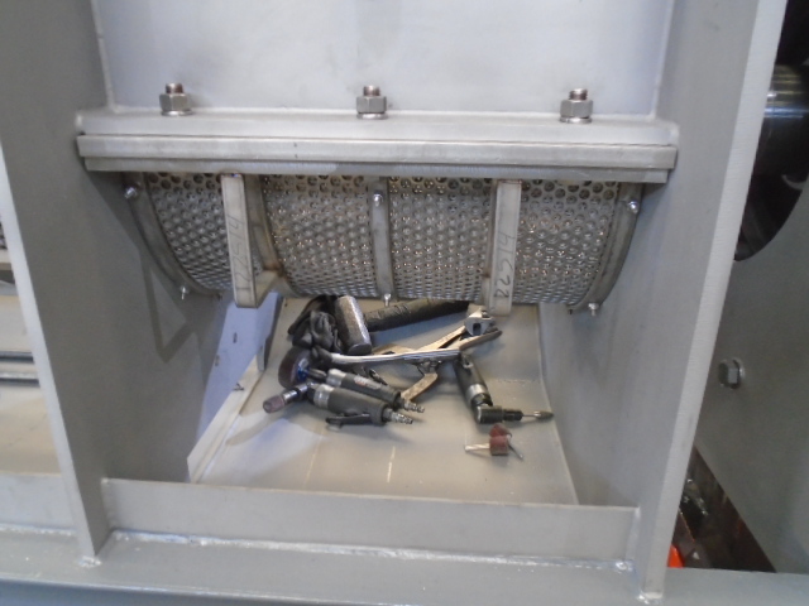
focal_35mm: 26
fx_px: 608
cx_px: 404
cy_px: 303
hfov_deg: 67.3
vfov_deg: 53.1
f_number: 3.2
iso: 400
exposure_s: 1/25
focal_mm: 4.6
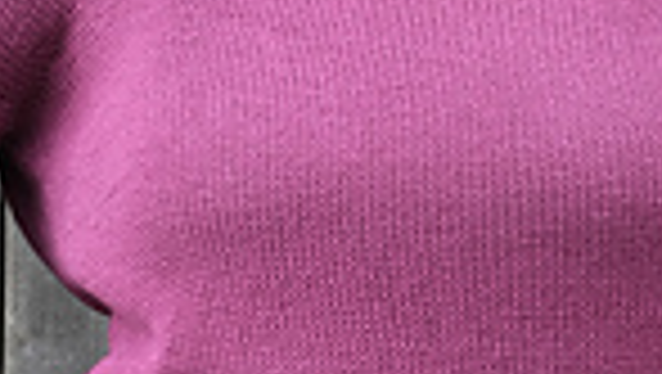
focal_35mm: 228
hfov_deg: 9.4
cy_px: 225
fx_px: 4006
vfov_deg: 5.3
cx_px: 367
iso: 160
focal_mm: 42.5
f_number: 6.4
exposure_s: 1/45
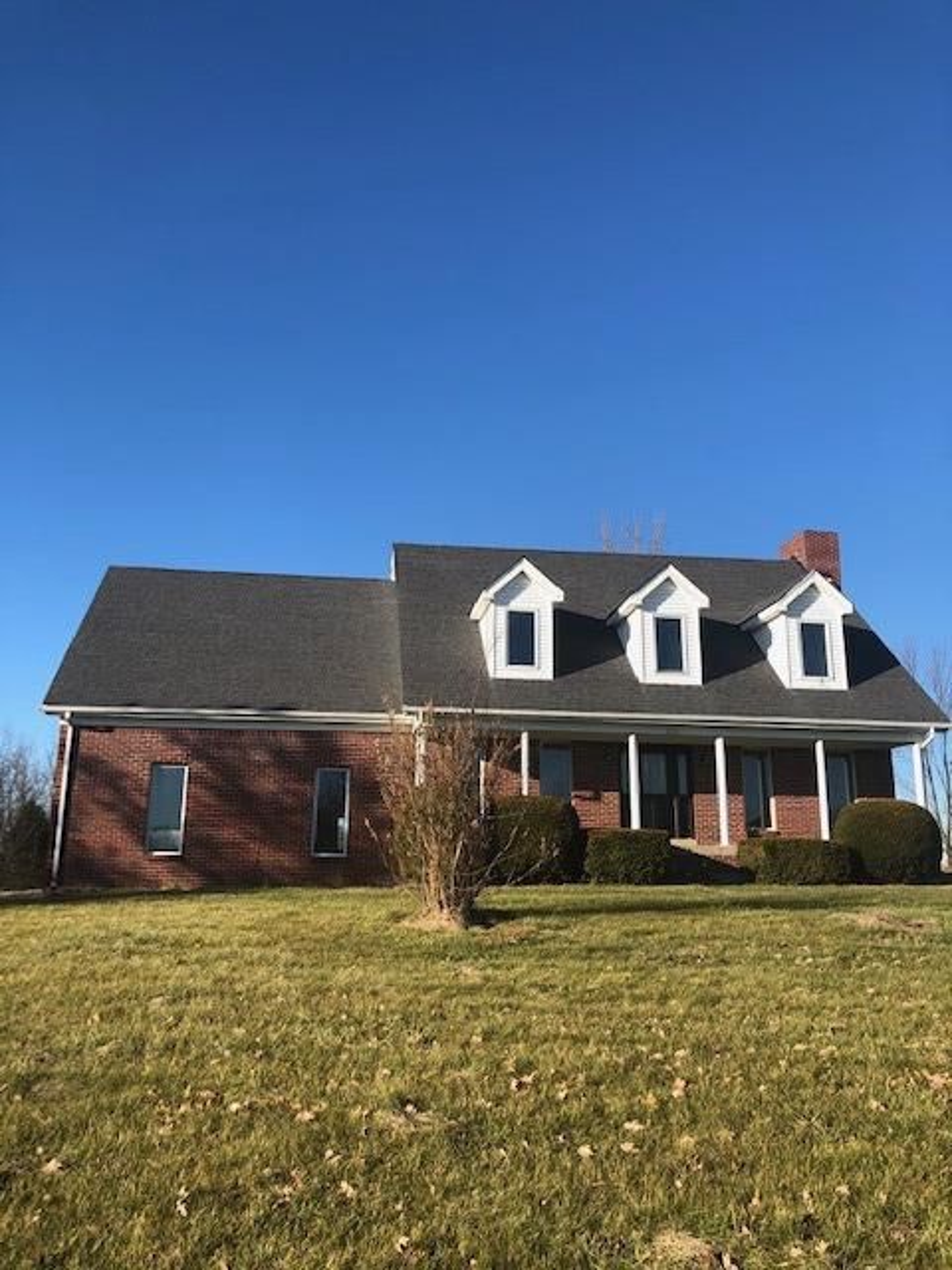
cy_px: 635
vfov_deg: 63.4
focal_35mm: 28
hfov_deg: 49.7
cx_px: 476
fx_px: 1027
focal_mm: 4
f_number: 1.8
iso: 20
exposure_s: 1/1116
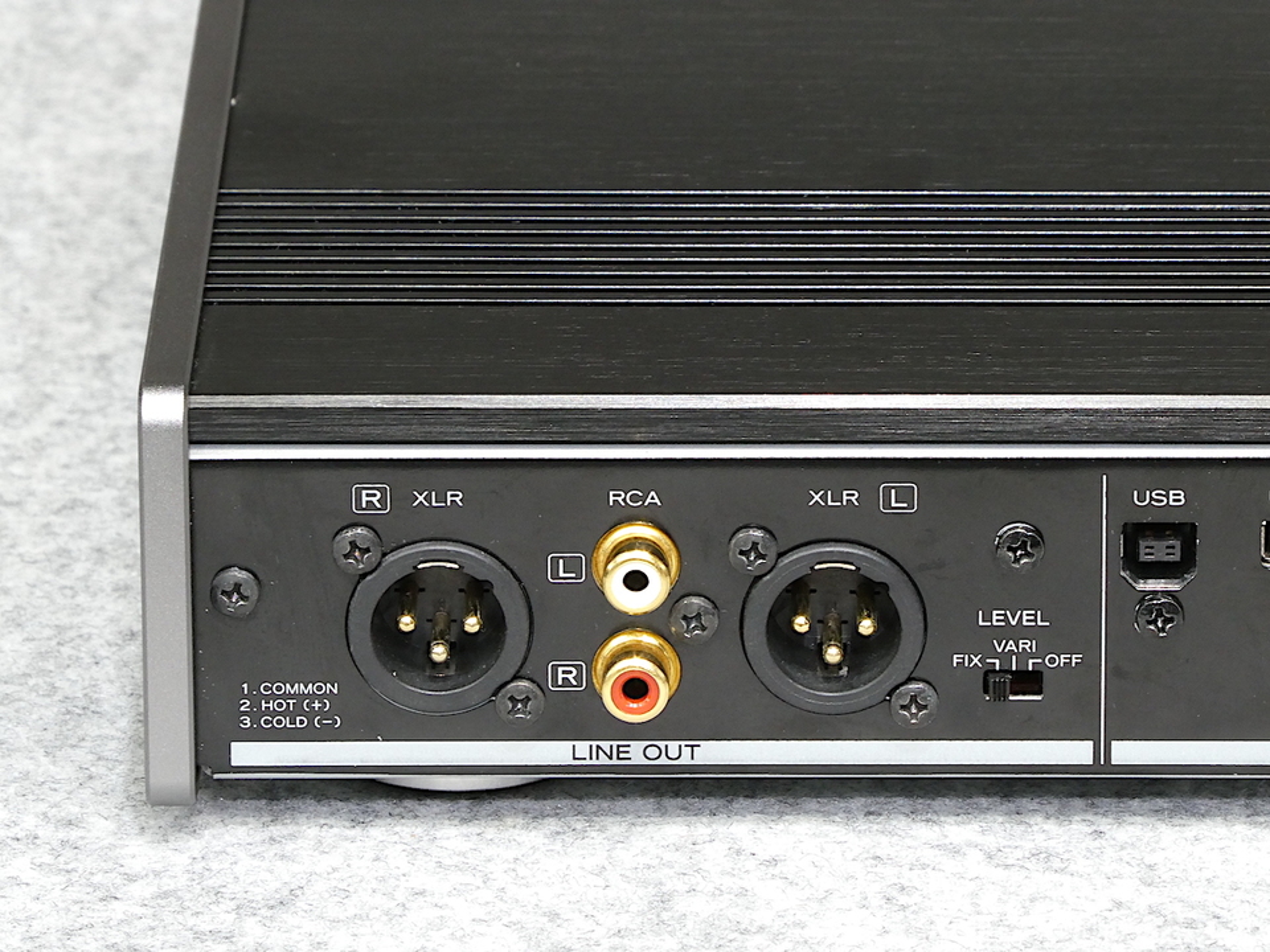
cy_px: 476
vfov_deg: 5.0
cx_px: 635
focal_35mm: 300
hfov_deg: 6.6
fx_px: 11006
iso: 400
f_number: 7.1
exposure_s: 1/4
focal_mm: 53.8
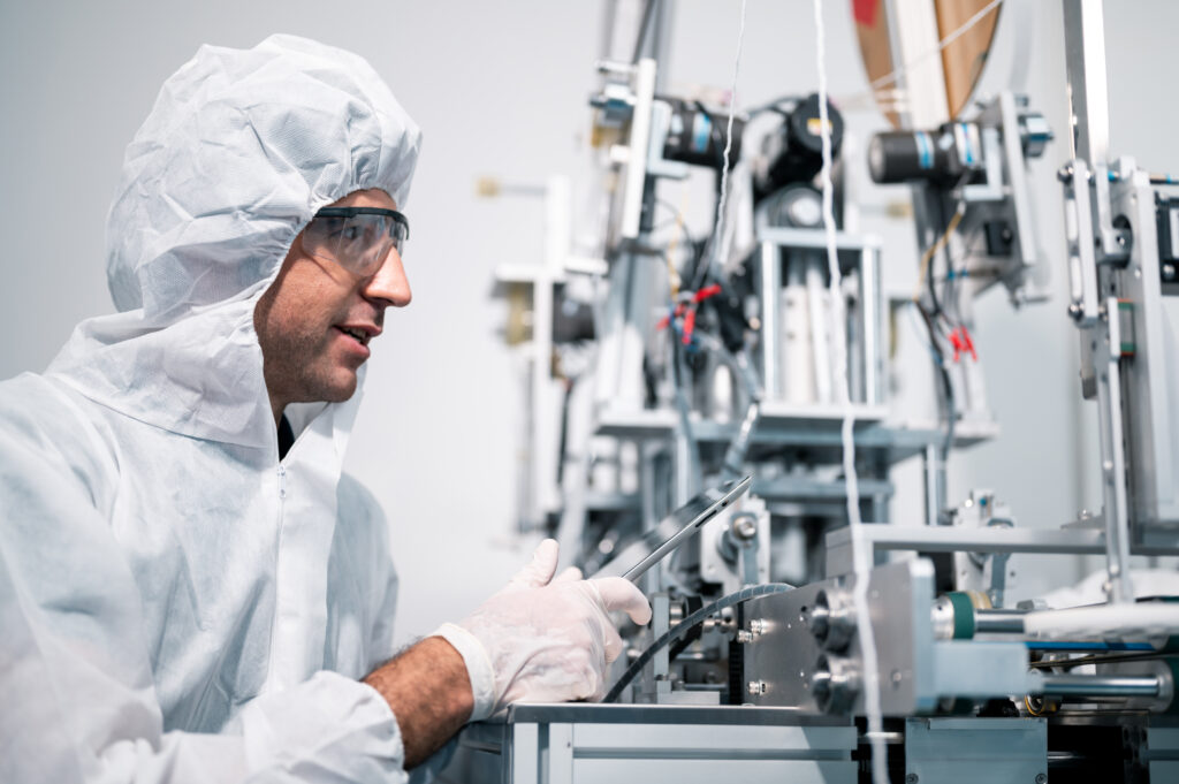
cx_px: 590
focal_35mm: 50
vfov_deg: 26.9
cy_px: 392
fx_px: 1636
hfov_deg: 39.6
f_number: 1.8
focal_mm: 50
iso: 200
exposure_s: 1/250
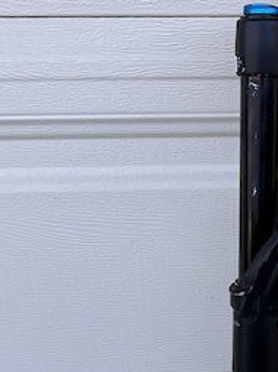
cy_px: 240
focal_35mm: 82
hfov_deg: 17.3
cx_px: 312
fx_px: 880
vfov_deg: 23.8
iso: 50
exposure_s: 1/539
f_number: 1.5
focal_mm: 5.7
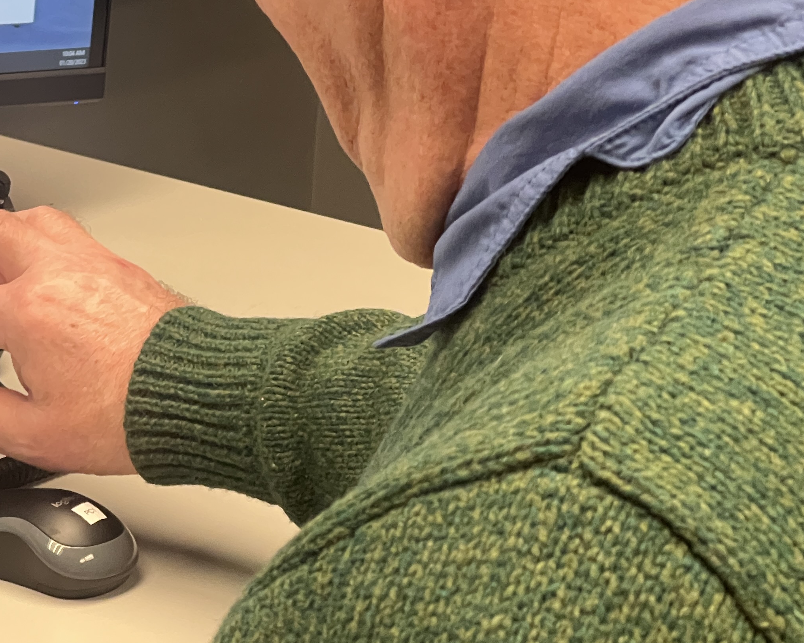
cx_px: 84
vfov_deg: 10.3
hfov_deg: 12.8
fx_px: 3545
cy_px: 63
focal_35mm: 149
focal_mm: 9
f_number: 2.8
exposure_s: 1/60
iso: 320
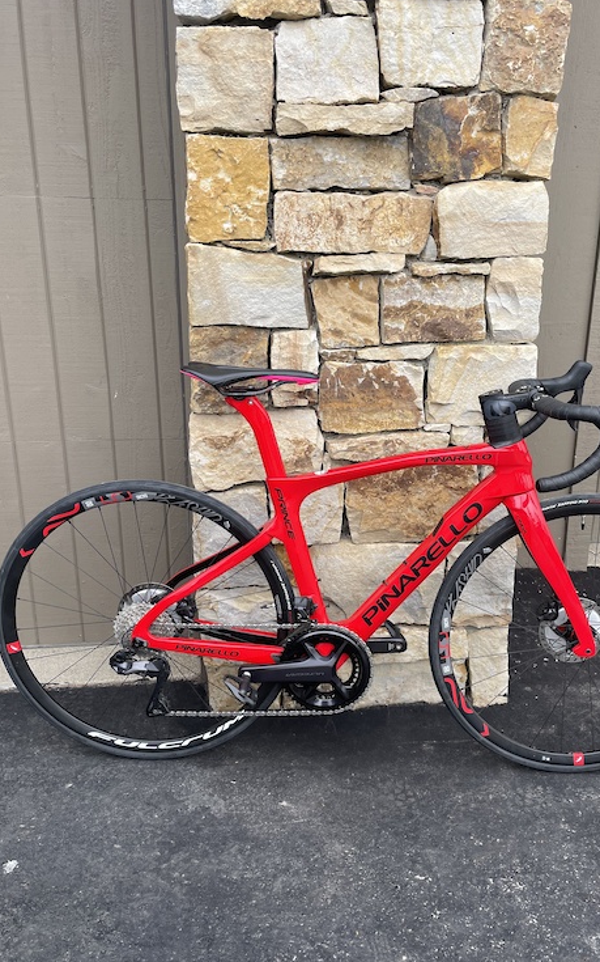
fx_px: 785
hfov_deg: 41.7
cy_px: 488
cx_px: 339
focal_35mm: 30
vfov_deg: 62.9
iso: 32
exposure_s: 1/749
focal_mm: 4.2
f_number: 1.6
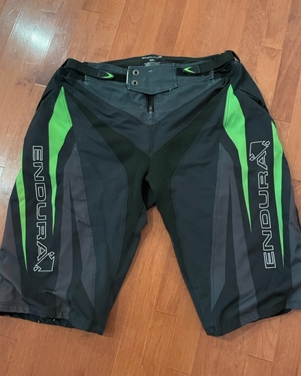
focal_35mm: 28
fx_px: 312
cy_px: 196
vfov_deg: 62.2
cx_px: 149
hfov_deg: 51.5
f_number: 1.6
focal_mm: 4.2
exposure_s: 1/30
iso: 1000
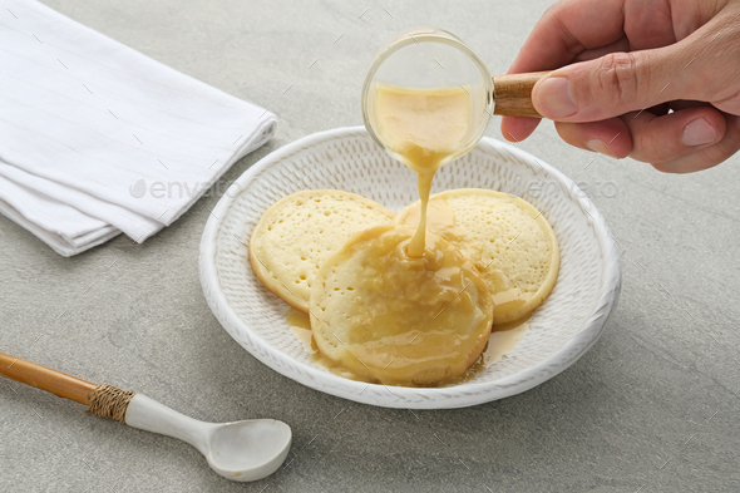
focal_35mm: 53
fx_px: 1089
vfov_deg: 25.5
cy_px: 246
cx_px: 370
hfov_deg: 37.5
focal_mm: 35
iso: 400
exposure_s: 1/125
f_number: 11
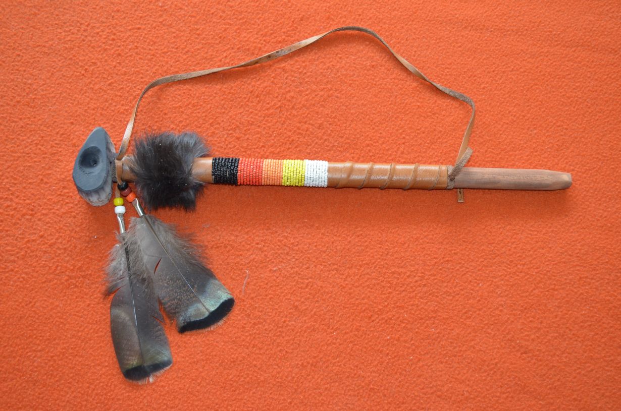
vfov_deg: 31.8
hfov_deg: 46.5
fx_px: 723
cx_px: 310
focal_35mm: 42
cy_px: 206
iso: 1800
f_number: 4.5
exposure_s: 1/60
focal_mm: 28
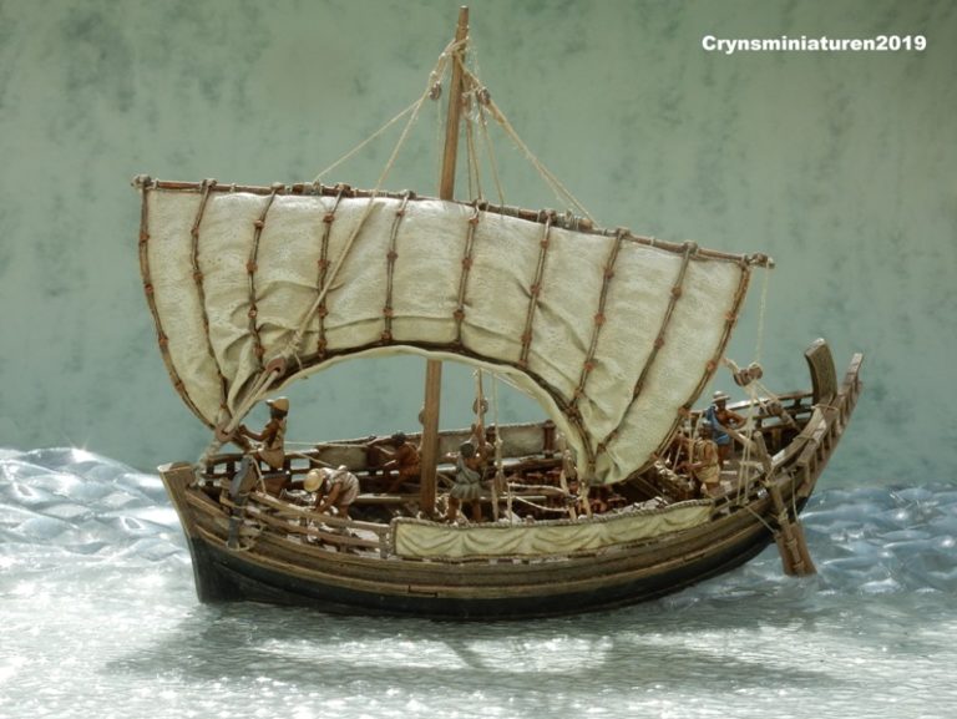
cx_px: 478
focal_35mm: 51
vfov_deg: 28.6
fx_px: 1411
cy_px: 360
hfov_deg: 37.5
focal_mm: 9
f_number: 8
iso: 125
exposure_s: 1/400
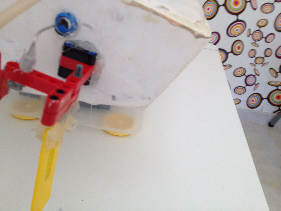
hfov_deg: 52.6
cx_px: 140
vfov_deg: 40.7
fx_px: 284
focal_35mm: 35
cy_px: 106
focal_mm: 4.28
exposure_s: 1/60
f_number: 2.4
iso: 64
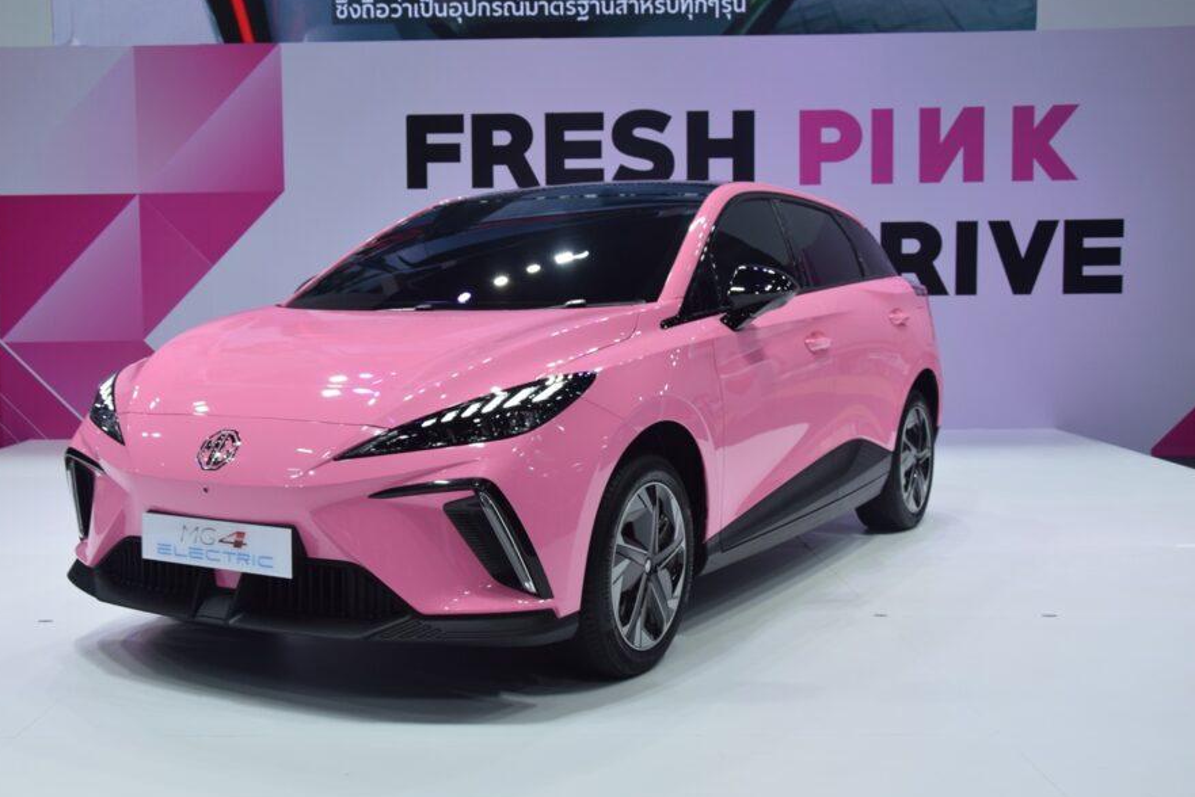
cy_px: 388
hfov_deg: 44.8
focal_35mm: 44
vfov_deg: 30.8
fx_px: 1447
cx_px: 511
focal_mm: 25
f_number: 8
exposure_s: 1/125
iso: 500
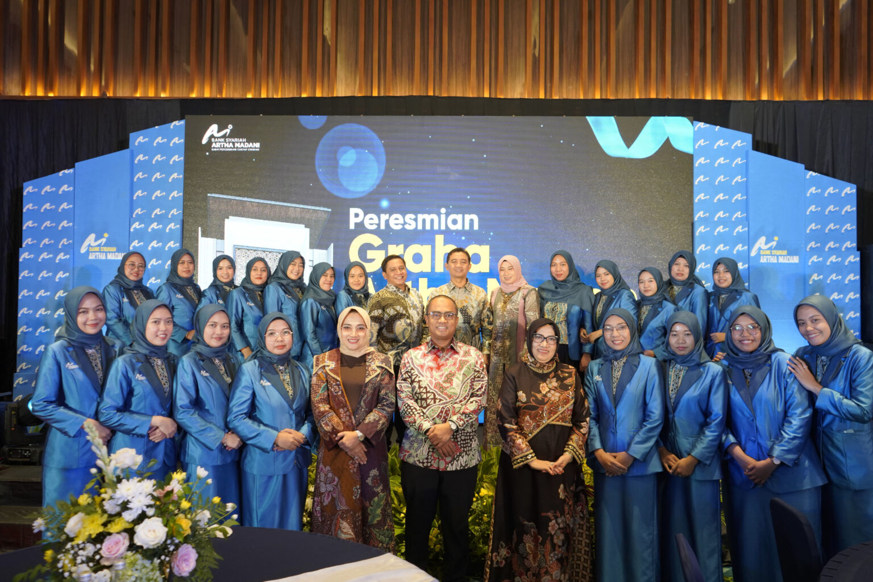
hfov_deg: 65.5
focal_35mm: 28
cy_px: 291
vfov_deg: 46.4
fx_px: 679
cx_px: 436
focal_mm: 28
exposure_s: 1/60
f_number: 5
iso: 2000
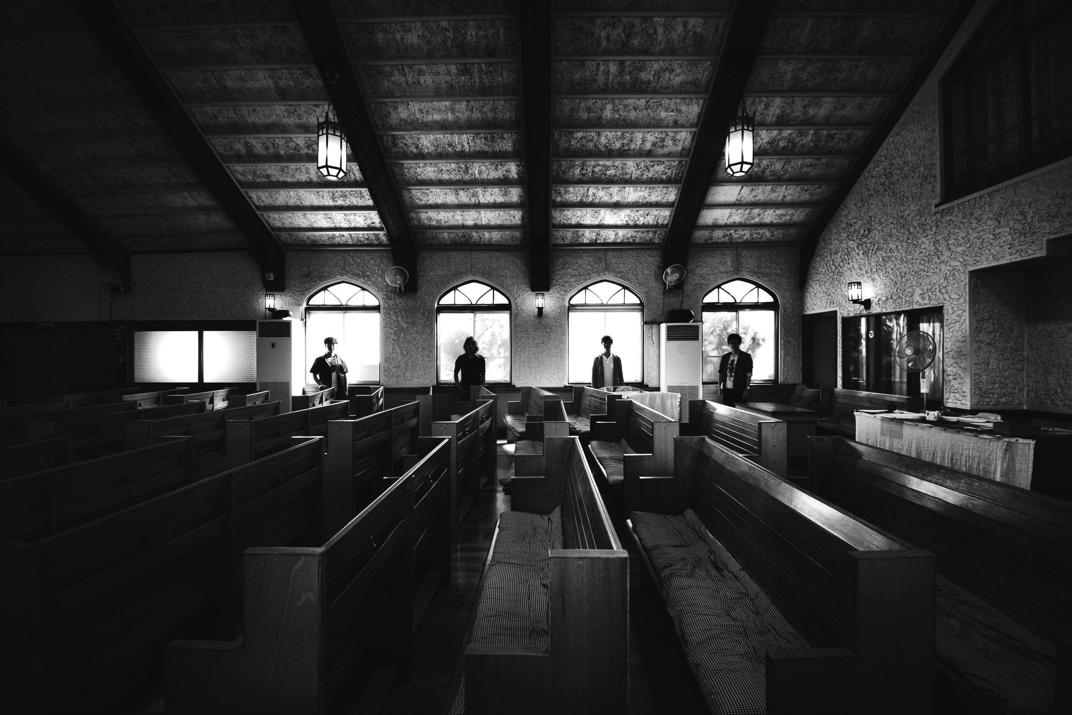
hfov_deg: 100.4
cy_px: 358
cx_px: 536
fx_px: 447
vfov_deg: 77.3
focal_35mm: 15
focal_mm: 10
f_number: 4.5
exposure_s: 1/25
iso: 100
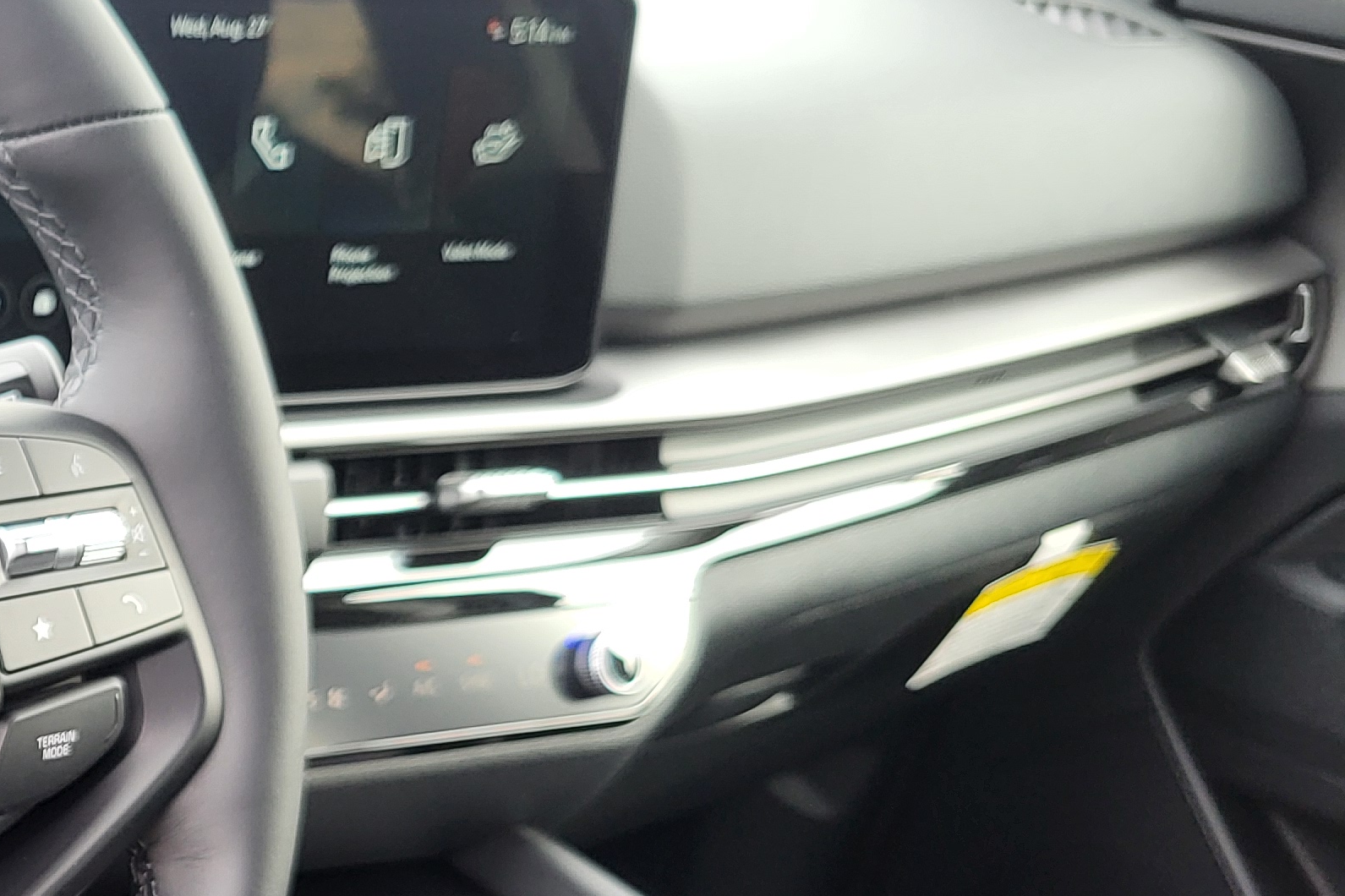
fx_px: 2540
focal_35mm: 68
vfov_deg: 19.3
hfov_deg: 25.9
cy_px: 942
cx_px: -344
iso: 80
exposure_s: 1/120
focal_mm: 5.4
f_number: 1.8
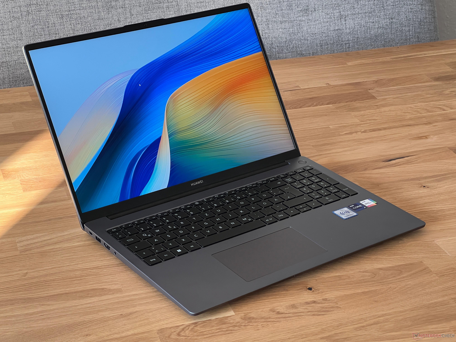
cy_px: 171
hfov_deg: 25.3
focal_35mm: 77
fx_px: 1014
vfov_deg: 19.1
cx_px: 228
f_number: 2.8
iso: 250
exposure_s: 1/99
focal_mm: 9
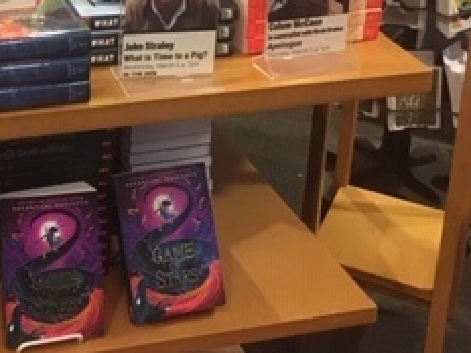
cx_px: -12
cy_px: -122
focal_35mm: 80
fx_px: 1089
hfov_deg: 23.3
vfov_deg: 17.2
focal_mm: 4.15
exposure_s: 1/30
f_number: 2.2
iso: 250
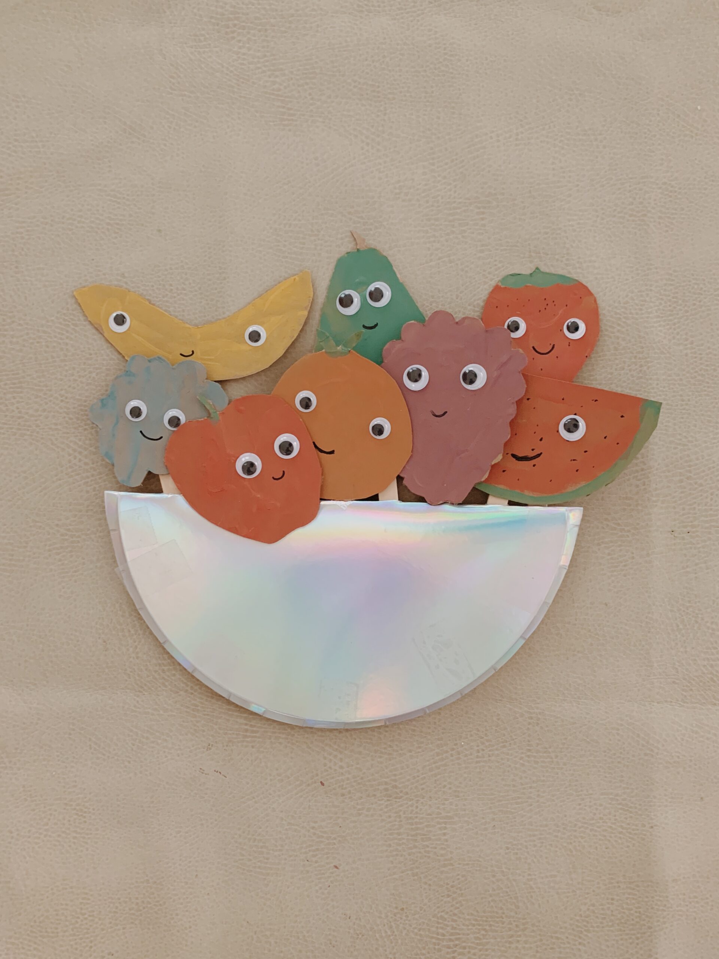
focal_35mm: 26
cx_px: 360
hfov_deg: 53.1
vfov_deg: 67.3
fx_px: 720
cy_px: 480
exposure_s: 1/40
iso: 400
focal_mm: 4.25
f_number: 1.8
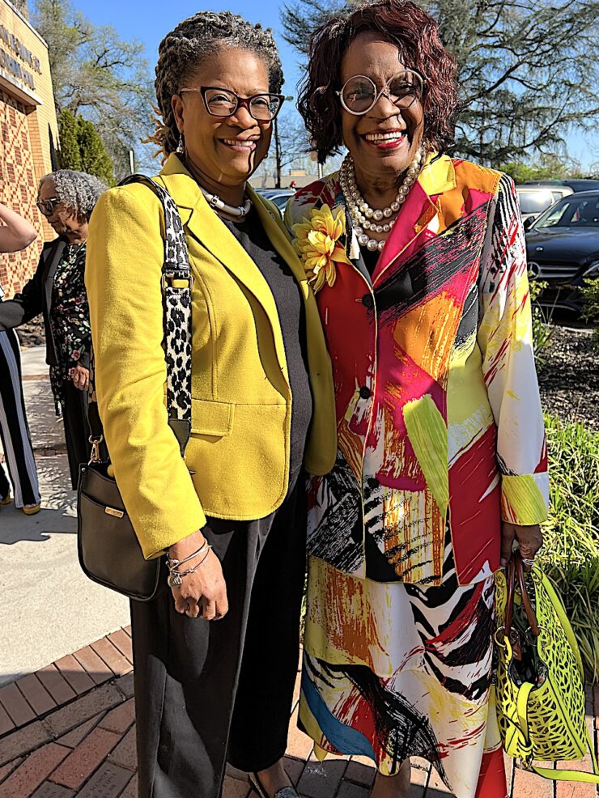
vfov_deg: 65.3
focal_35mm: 27
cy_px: 384
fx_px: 623
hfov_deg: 51.4
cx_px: 304
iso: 50
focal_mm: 5.7
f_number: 1.5
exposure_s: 1/1361
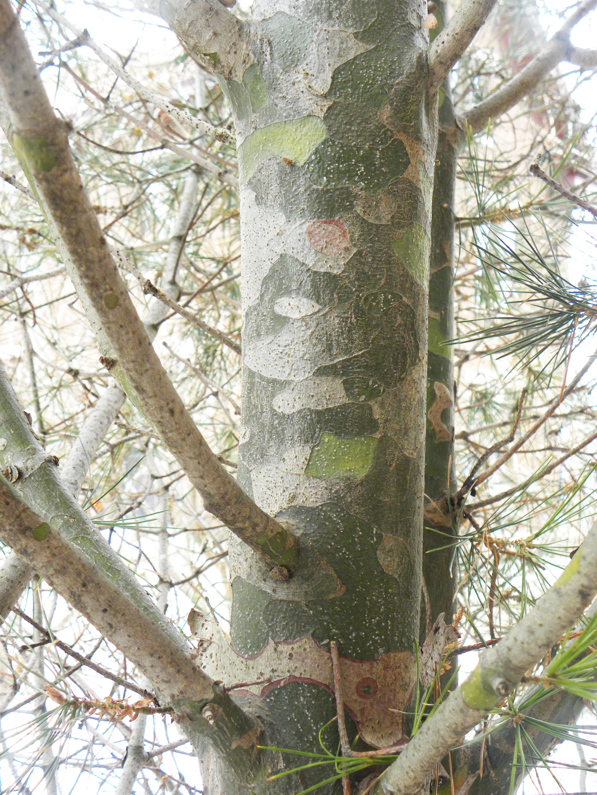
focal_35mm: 47
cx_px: 300
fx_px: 1081
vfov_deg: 40.4
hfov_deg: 30.9
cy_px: 399
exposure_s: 1/86.8
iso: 187
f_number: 3.2
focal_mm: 8.2
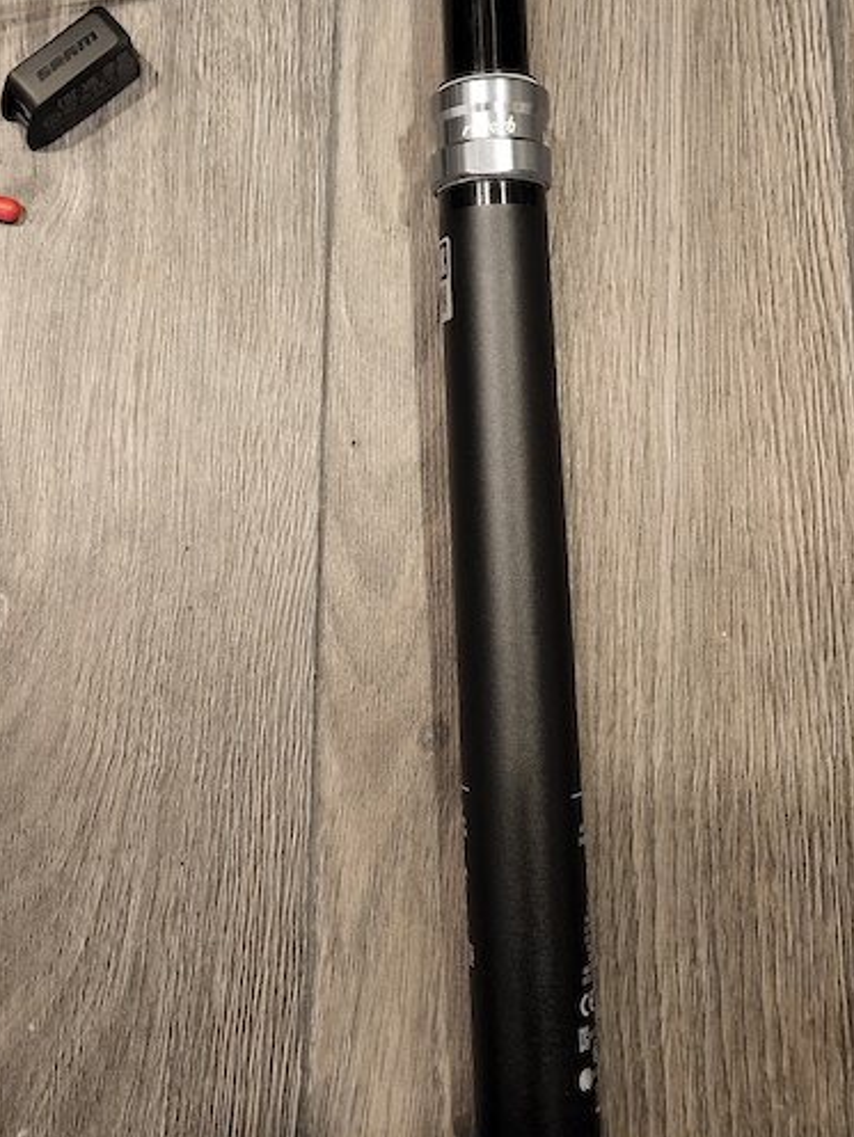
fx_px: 1217
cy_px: 279
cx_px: 261
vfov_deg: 48.1
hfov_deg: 38.1
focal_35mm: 37
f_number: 1.8
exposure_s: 1/60
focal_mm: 6.4
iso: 640
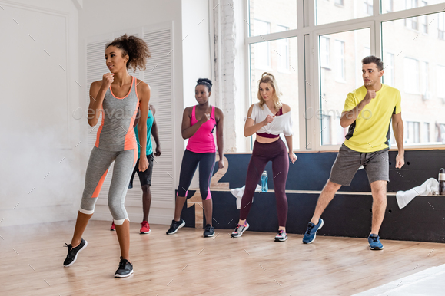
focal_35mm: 51
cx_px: 220
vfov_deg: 26.5
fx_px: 630
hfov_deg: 38.9
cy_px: 150
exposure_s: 1/160
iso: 500
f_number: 3.5
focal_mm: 50
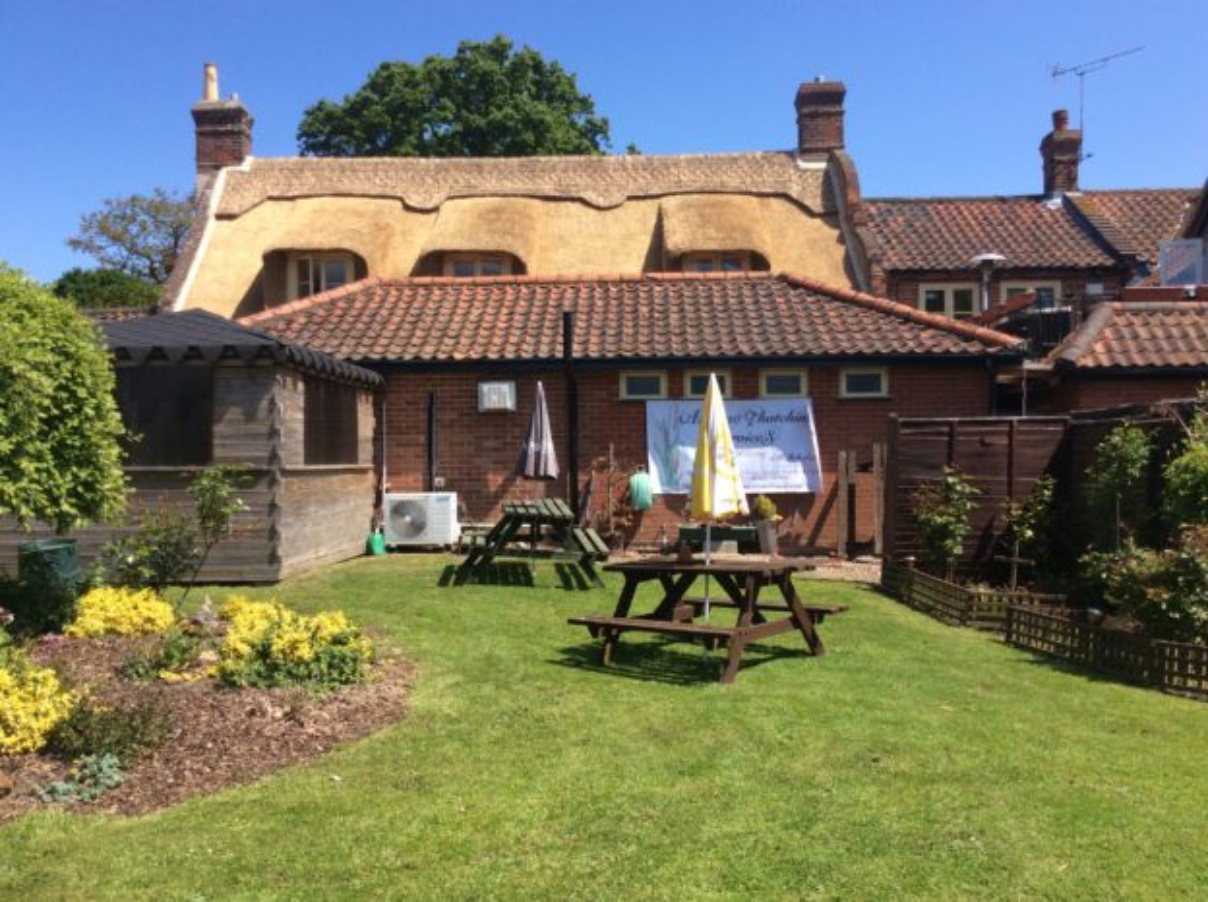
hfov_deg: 56.9
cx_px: 604
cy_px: 451
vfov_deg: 44.1
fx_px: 1115
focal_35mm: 32
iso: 32
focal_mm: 3.3
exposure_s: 1/1121
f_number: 2.4
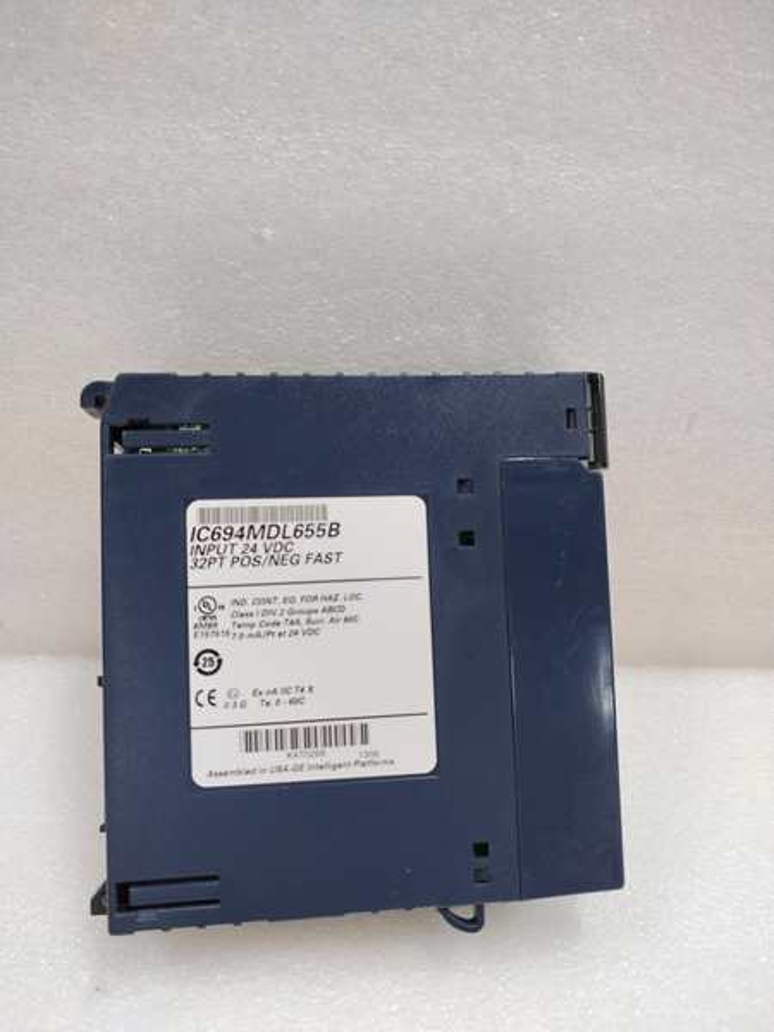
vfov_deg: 67.3
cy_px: 516
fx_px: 775
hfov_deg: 53.1
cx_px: 387
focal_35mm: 26
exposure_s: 1/33.3
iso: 299
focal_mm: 4.75
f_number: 1.8
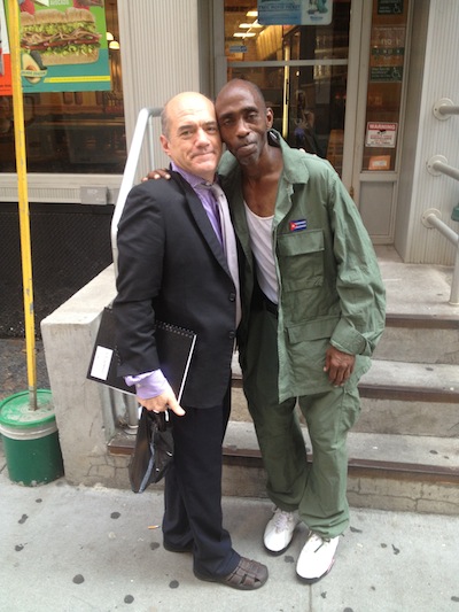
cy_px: 306
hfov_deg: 40.7
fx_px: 619
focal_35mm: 35
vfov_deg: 52.6
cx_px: 230
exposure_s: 1/60
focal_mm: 4.28
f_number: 2.4
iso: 50
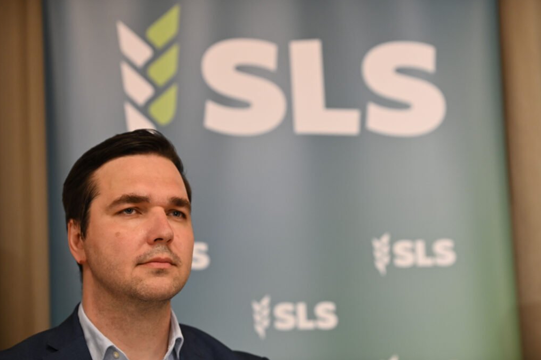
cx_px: 268
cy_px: 179
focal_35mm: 101
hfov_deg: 20.2
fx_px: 1517
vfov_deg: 13.5
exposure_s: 1/125
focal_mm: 100
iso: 2000
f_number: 3.2
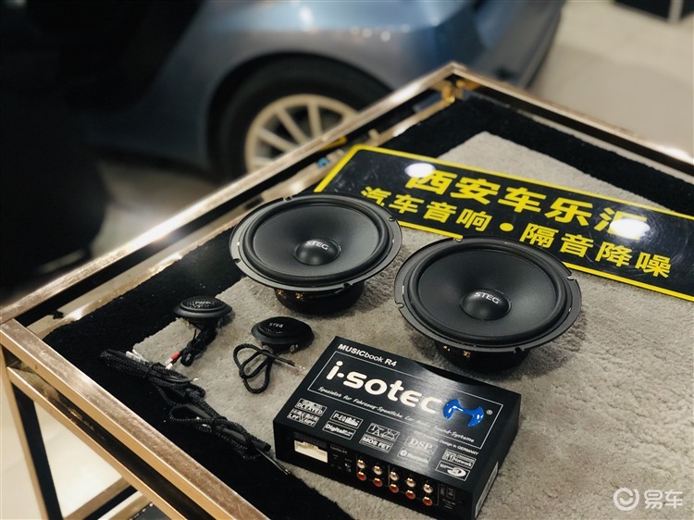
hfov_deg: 36.8
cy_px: 260
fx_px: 1042
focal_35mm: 52
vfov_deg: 28.0
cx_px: 347
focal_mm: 6
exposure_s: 1/25
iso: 160
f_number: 2.4
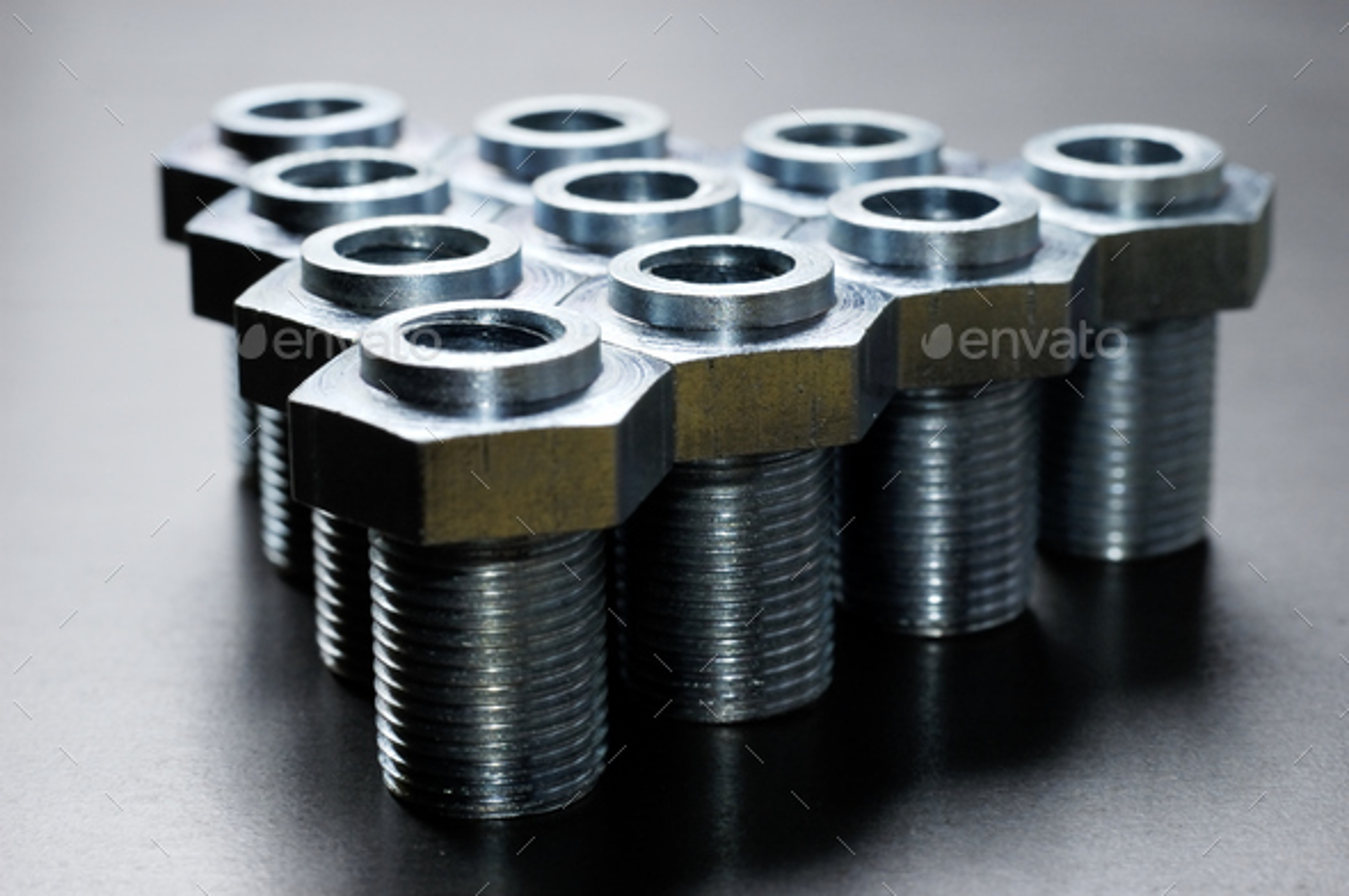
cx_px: 674
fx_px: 2807
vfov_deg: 18.1
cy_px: 448
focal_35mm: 75
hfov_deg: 27.0
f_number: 13
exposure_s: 1/60
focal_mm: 50
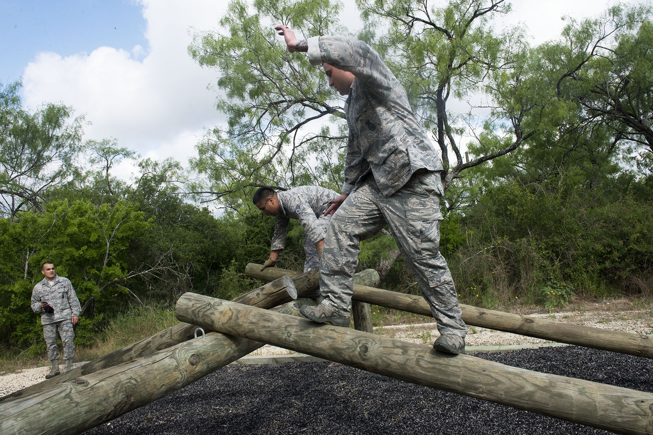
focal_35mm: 24
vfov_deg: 53.1
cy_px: 218
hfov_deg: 73.7
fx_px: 435
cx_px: 326
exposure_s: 1/800
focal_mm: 24
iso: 1250
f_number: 14
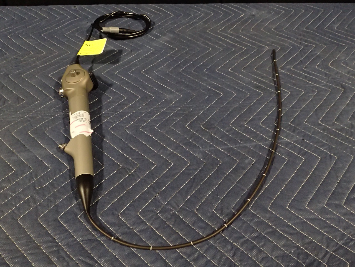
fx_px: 308
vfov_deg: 46.8
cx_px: 178
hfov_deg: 60.0
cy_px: 134
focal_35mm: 30
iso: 800
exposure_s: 1/13
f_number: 3.2
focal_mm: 5.5
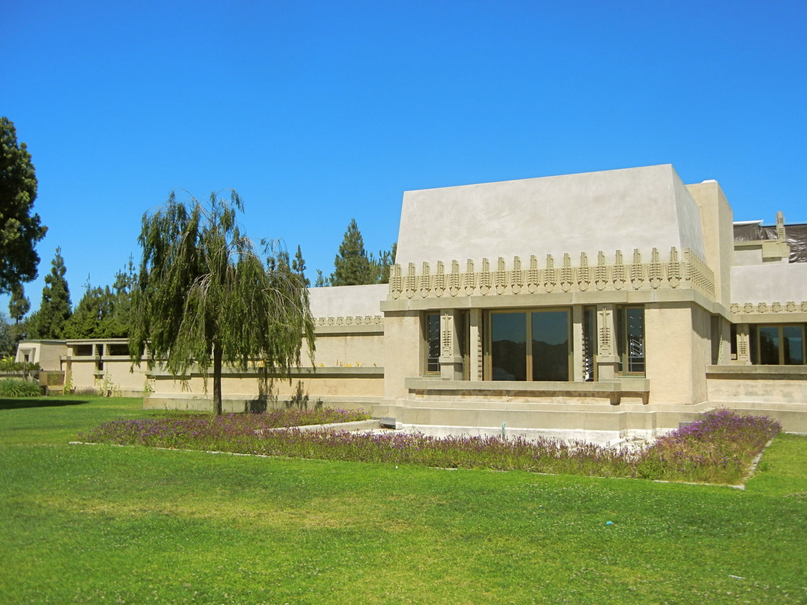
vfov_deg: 41.8
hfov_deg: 54.0
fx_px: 793
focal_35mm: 34
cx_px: 404
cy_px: 302
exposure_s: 1/488
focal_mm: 6.2
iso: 160
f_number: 7.2
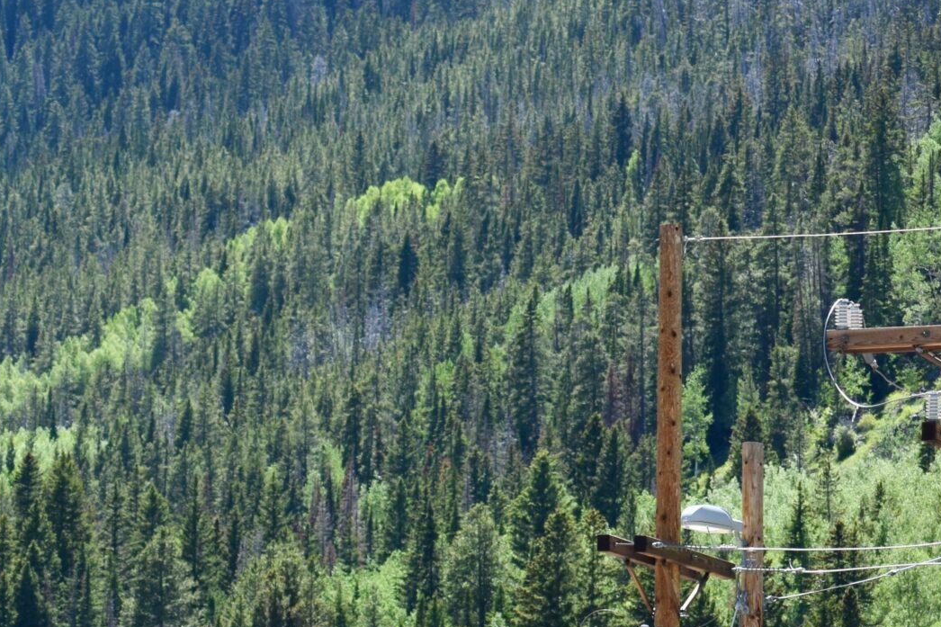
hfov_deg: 8.0
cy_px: 673
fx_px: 6716
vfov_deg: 5.3
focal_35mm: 257
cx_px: -129
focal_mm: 70
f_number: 5.6
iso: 200
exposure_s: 1/500
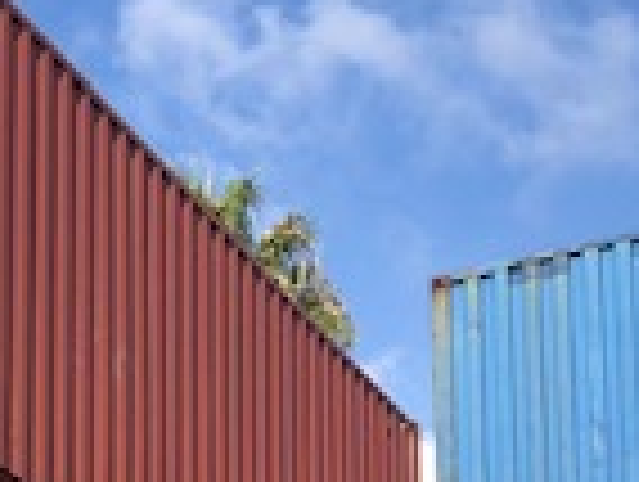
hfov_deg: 14.4
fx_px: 2330
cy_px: 811
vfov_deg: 11.1
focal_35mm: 126
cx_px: -360
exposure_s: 1/1429
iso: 20
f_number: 1.8
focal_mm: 3.99
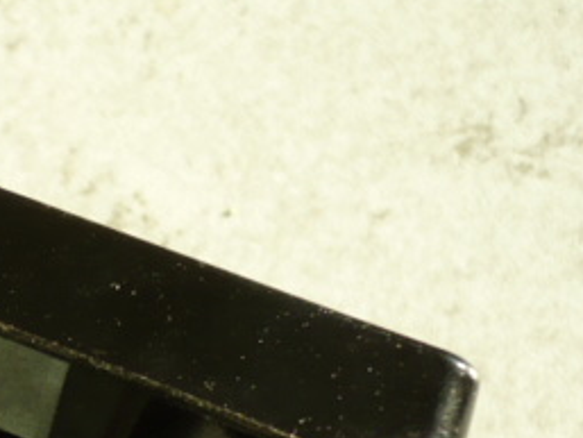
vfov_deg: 16.3
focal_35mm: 87
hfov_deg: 21.7
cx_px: 5
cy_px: 536
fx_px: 1466
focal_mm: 5.8
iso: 100
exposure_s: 1/320
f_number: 2.8
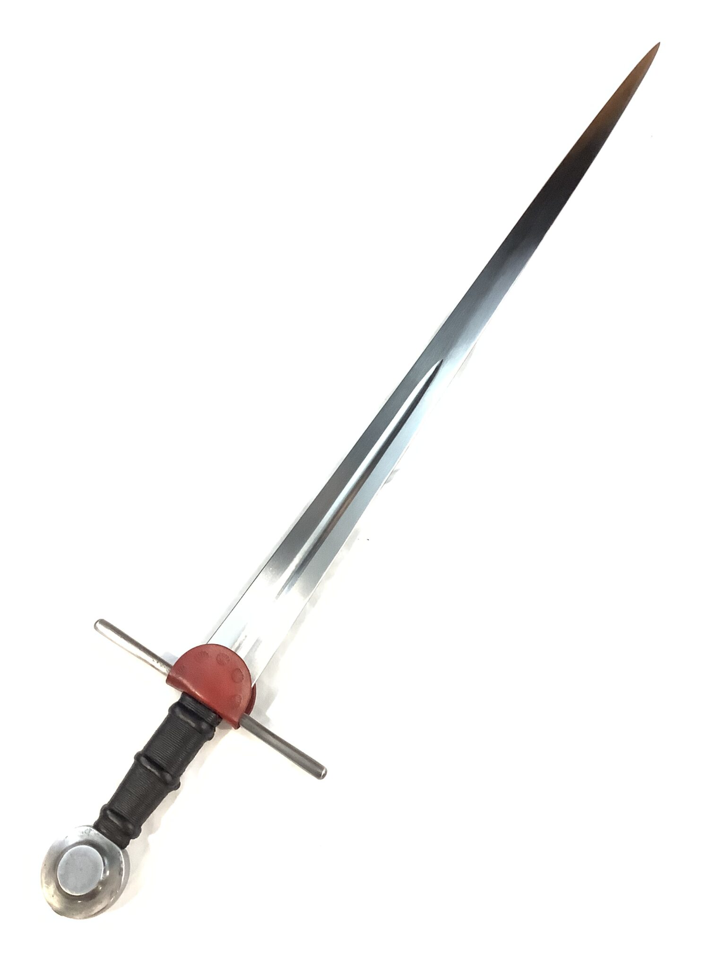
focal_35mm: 31
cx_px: 363
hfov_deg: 45.4
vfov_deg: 58.4
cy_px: 484
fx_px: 867
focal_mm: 3.3
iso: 320
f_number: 2.4
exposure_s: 1/60
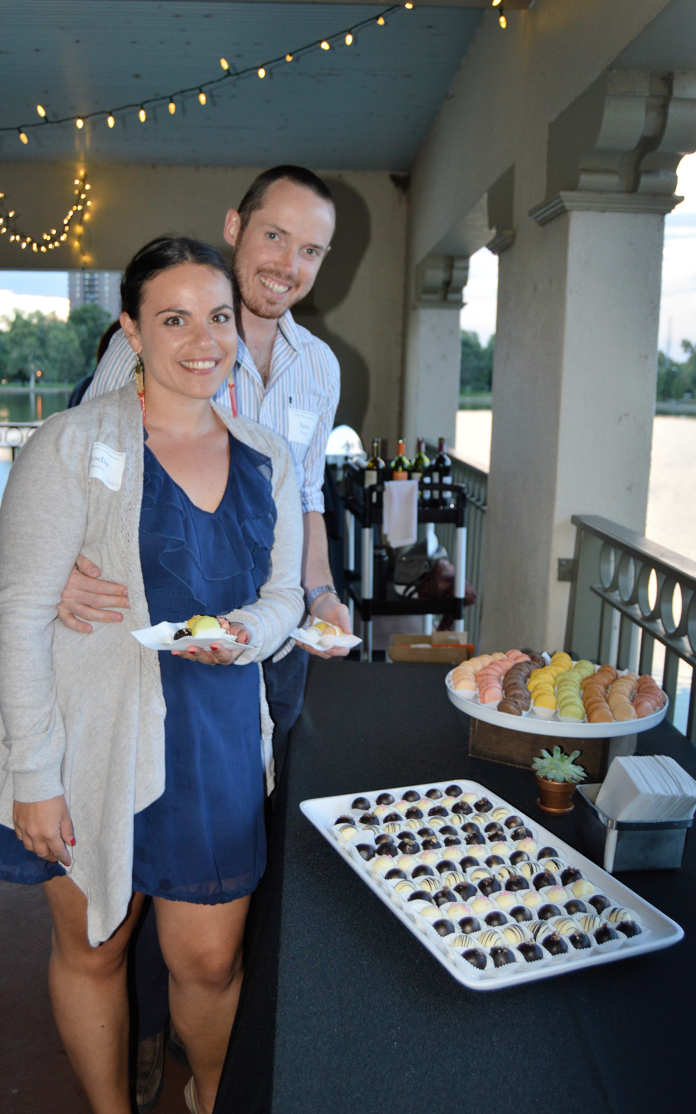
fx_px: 1032
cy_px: 552
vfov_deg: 56.7
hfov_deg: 37.3
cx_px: 344
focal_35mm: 34
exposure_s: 1/60
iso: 500
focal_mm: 22
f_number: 3.5
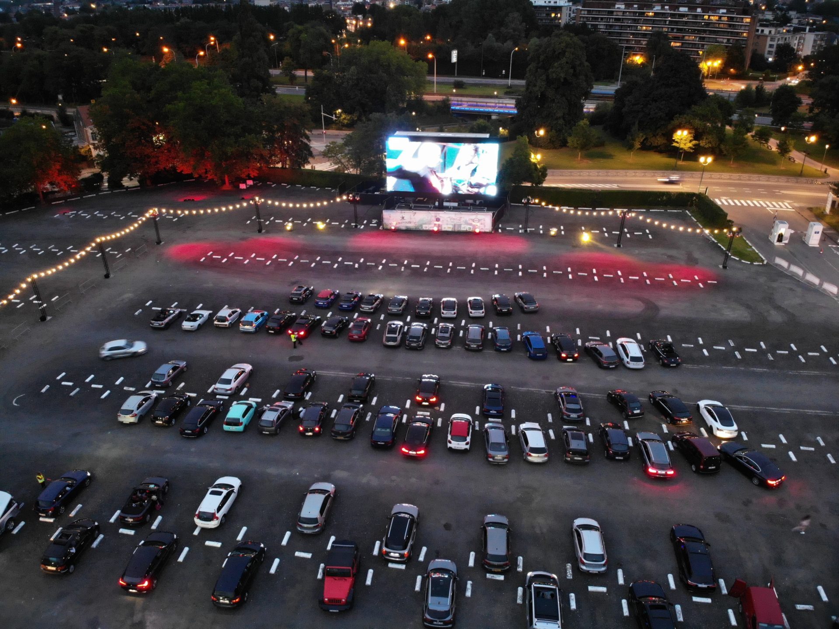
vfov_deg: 56.8
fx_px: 582
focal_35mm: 24
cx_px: 420
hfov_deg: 71.6
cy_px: 314
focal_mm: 4.5
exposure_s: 1/5
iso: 800
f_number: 2.8
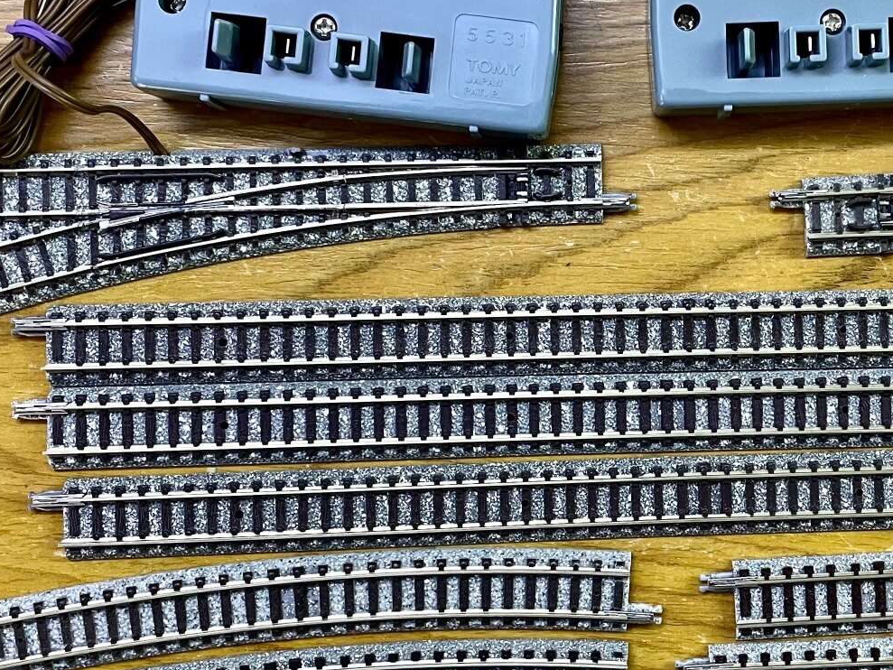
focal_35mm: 53
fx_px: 1367
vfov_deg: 27.5
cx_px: 659
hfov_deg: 35.4
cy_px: 288
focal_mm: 4.2
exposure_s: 1/79
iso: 125
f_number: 1.6
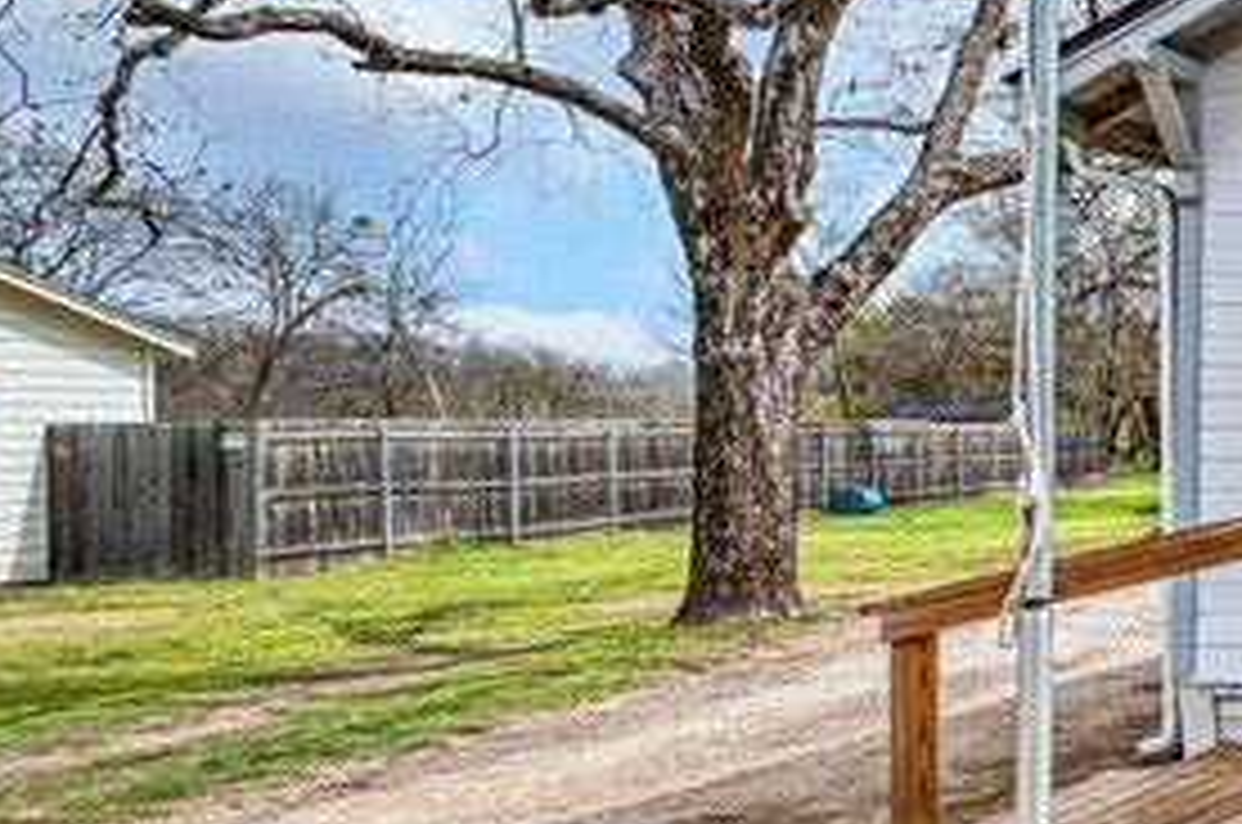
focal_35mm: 52
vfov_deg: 25.9
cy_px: 457
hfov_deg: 23.8
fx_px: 1791
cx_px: 2115
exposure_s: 1/320
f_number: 8
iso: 100
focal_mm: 14
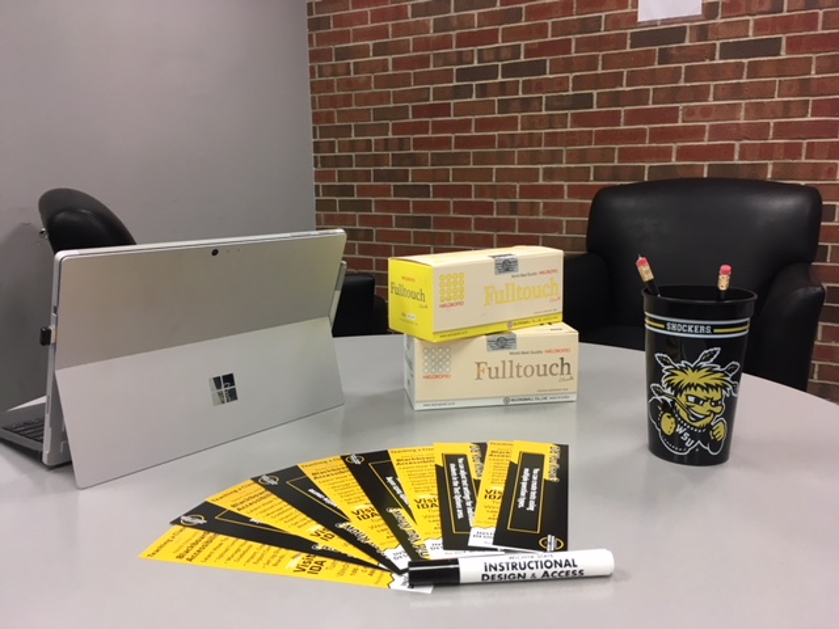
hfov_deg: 61.7
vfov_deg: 48.2
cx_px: 420
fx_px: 703
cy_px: 314
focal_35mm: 29
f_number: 2.2
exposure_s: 1/30
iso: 64
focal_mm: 4.15
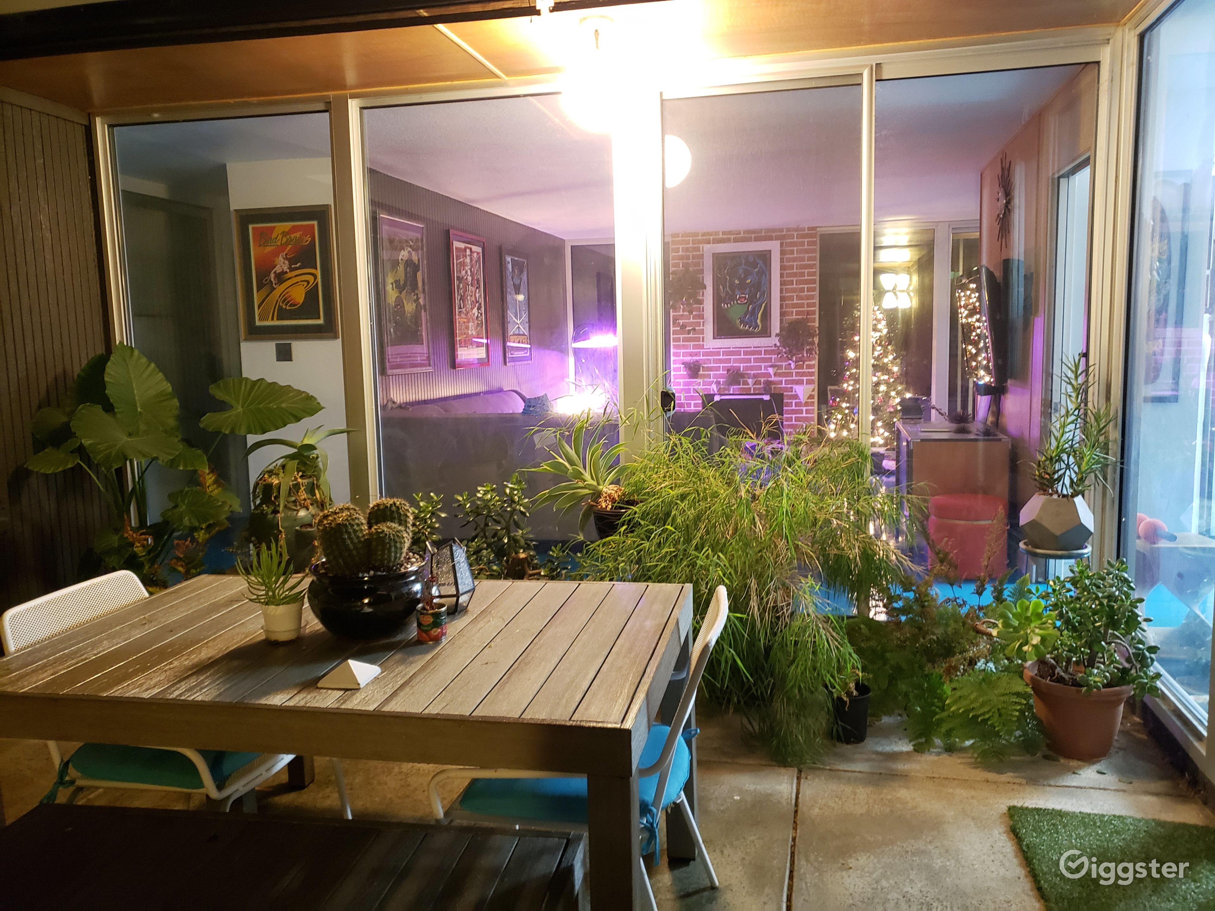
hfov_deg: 67.3
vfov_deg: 53.1
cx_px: 608
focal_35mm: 26
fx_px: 913
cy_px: 456
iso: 640
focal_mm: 4.3
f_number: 1.5
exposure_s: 1/10
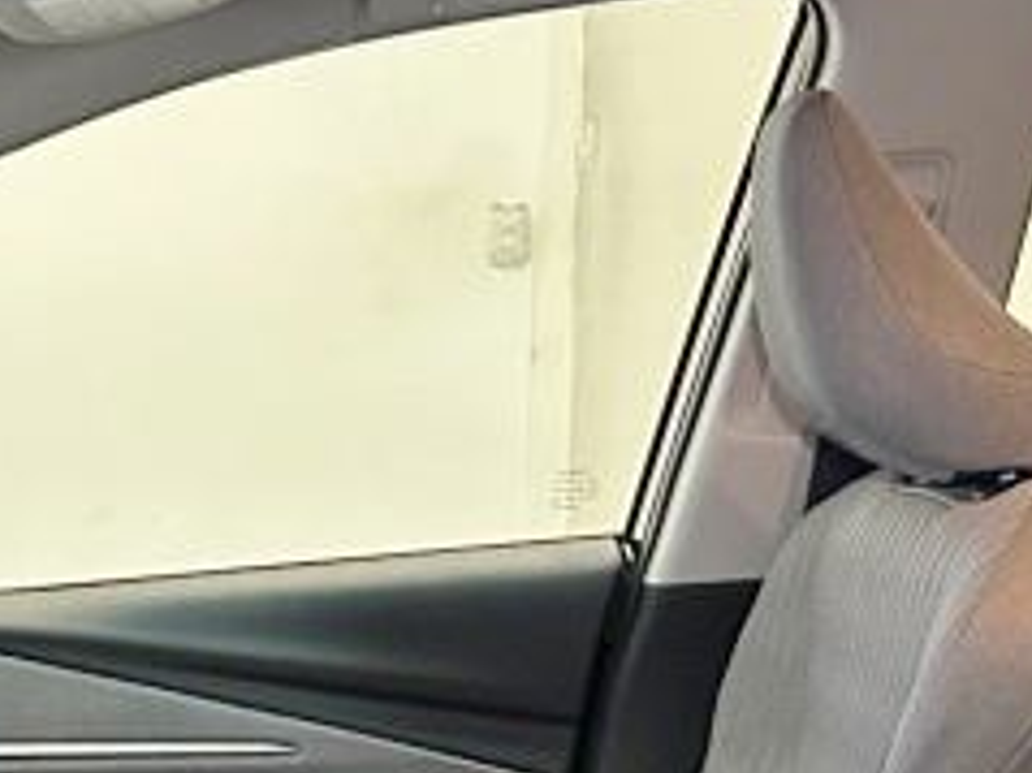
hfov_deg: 18.4
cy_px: 1334
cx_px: -91
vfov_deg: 13.1
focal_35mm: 103
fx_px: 3069
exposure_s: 1/40
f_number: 1.78
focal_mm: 6.86
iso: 800
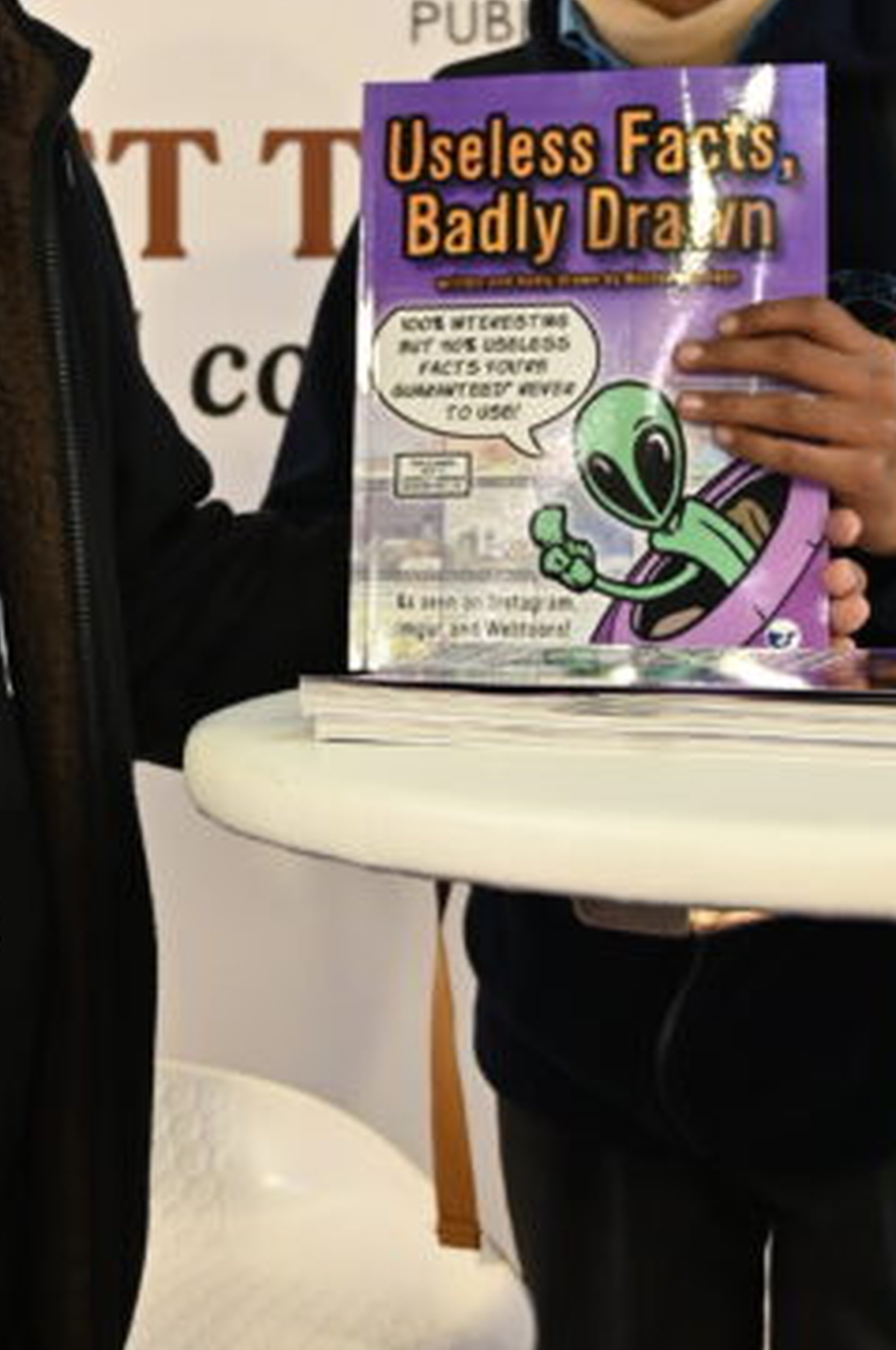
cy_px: 270
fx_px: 3460
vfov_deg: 21.8
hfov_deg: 14.7
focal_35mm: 92
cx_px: 167
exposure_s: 1/250
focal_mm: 32.5
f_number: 4
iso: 1600
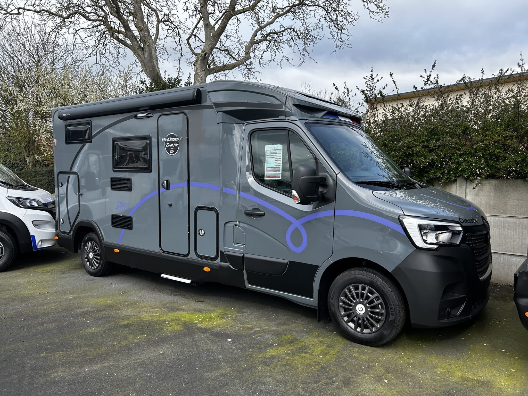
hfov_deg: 67.3
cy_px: 198
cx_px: 264
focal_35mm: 26
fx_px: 397
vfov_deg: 53.1
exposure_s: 1/1449
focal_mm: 5.7
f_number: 1.5
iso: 50
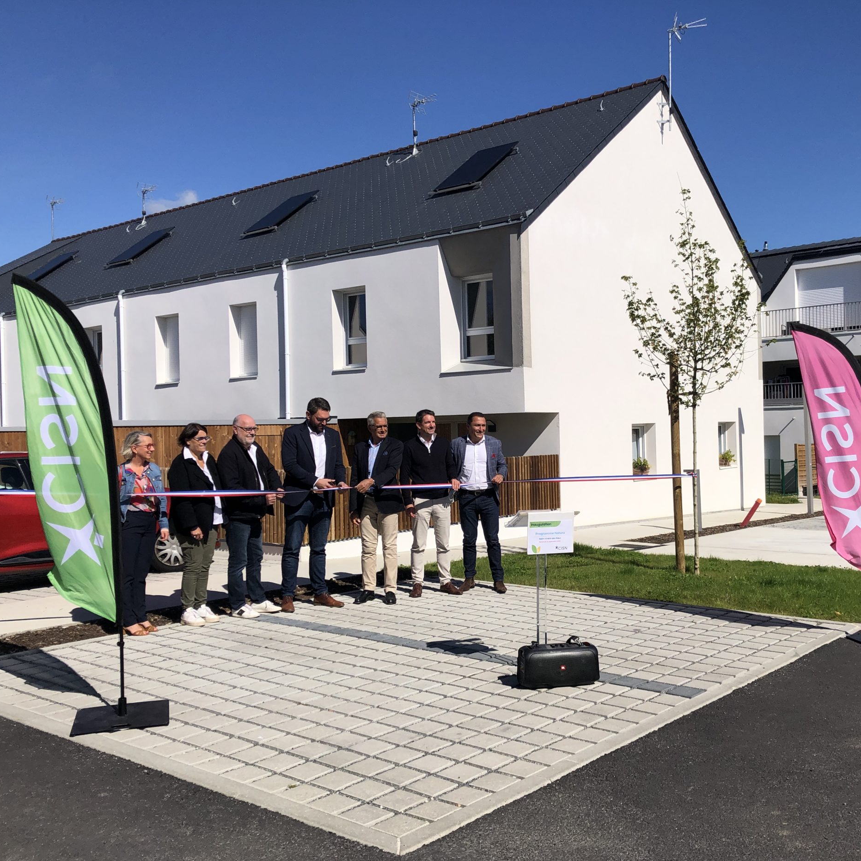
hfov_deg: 48.2
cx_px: 513
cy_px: 442
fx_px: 957
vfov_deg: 48.4
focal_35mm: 34
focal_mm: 4
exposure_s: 1/4367
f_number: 1.8
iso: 25
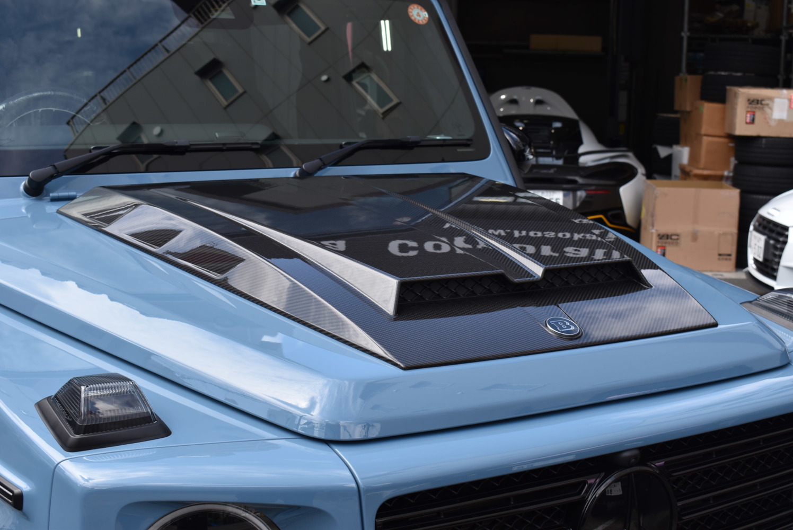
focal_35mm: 51
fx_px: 1124
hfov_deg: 38.9
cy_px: 265
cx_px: 396
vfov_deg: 26.5
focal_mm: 34
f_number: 8
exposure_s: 1/250
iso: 200
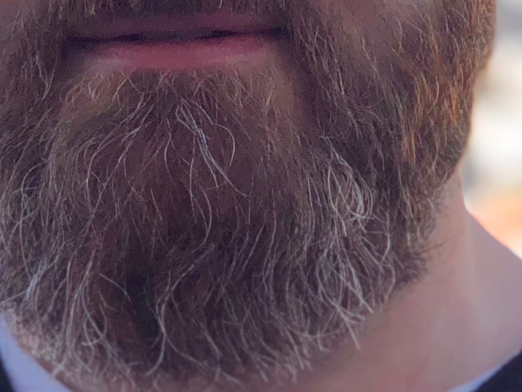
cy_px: 99
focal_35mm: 246
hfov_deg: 8.0
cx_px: 222
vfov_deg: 6.0
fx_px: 3710
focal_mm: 6
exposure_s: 1/342
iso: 16
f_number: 2.4
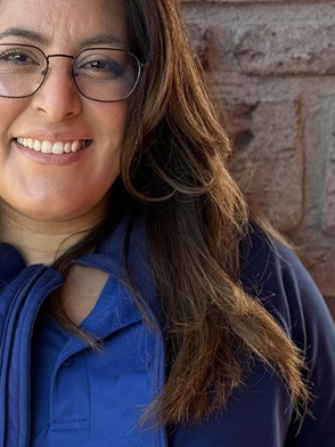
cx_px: 39
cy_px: 232
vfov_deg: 15.9
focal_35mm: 124
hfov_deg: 11.9
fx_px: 1600
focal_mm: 6.76
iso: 80
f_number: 1.78
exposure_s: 1/343
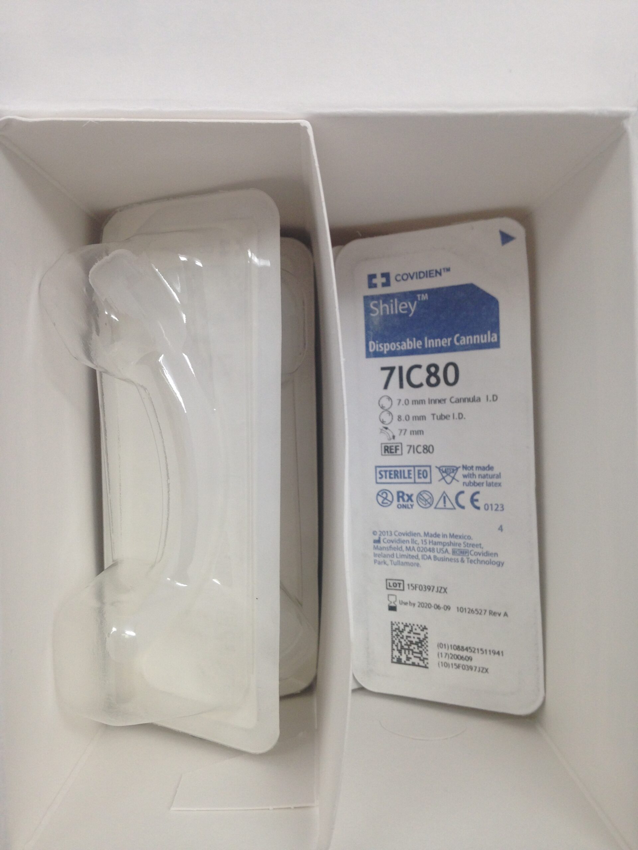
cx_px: 319
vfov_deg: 55.4
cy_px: 425
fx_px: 811
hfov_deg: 42.9
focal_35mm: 33
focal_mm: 4.12
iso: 64
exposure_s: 1/60
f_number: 2.4
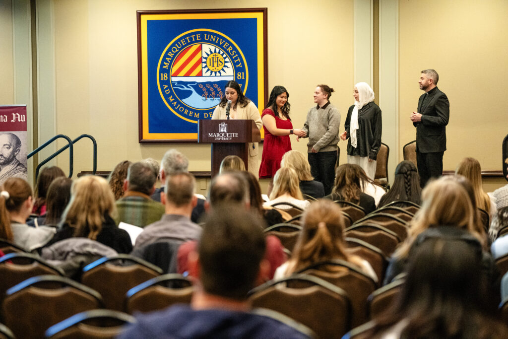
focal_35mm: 93
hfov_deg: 21.9
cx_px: 254
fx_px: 1312
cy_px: 170
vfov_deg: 14.7
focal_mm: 93
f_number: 2.8
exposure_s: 1/200
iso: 6400
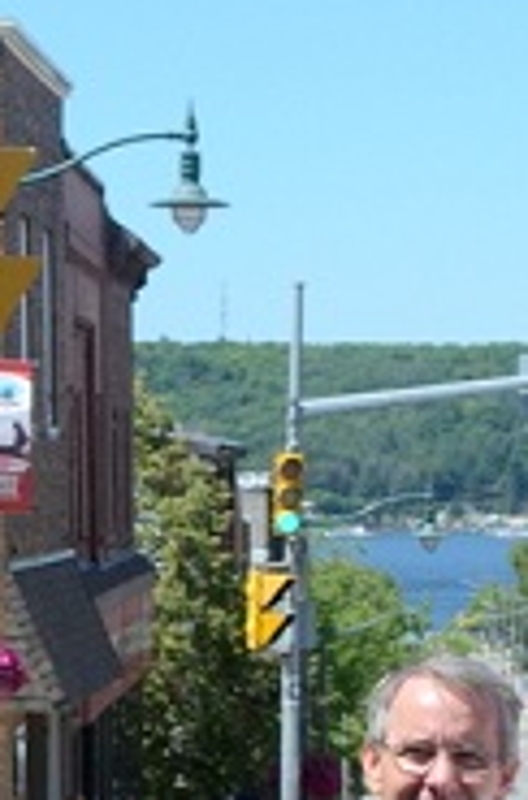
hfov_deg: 7.8
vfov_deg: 11.7
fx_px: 3782
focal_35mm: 171
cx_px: 783
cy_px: 1120
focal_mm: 35
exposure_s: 1/8000
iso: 1000
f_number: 4
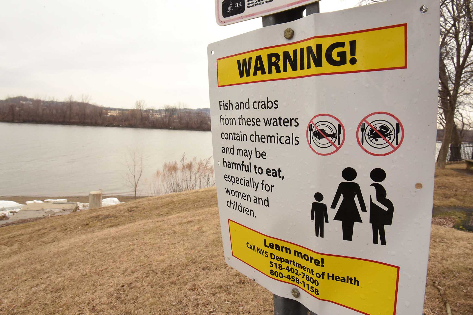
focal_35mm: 24
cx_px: 236
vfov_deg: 53.2
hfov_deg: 73.7
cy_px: 158
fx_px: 315
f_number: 18
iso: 2500
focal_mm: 24
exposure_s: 1/125
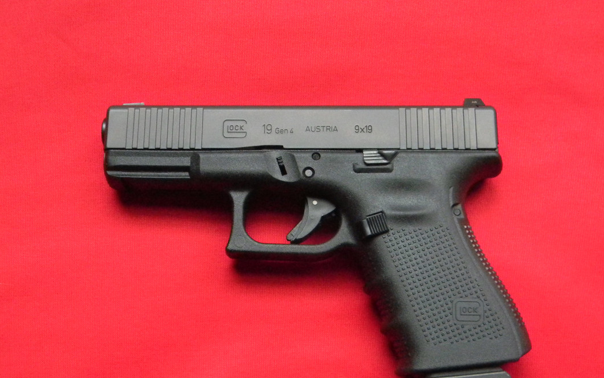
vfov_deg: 29.1
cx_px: 299
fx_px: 724
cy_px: 227
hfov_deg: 45.3
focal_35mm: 44
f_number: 3.8
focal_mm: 7.3
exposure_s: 1/9
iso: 200
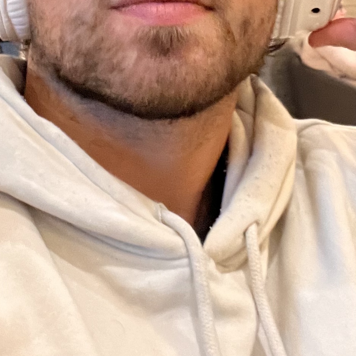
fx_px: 1012
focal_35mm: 87
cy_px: 31
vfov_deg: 19.6
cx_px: 120
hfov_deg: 19.9
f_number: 2.2
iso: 800
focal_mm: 2.71
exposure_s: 1/15
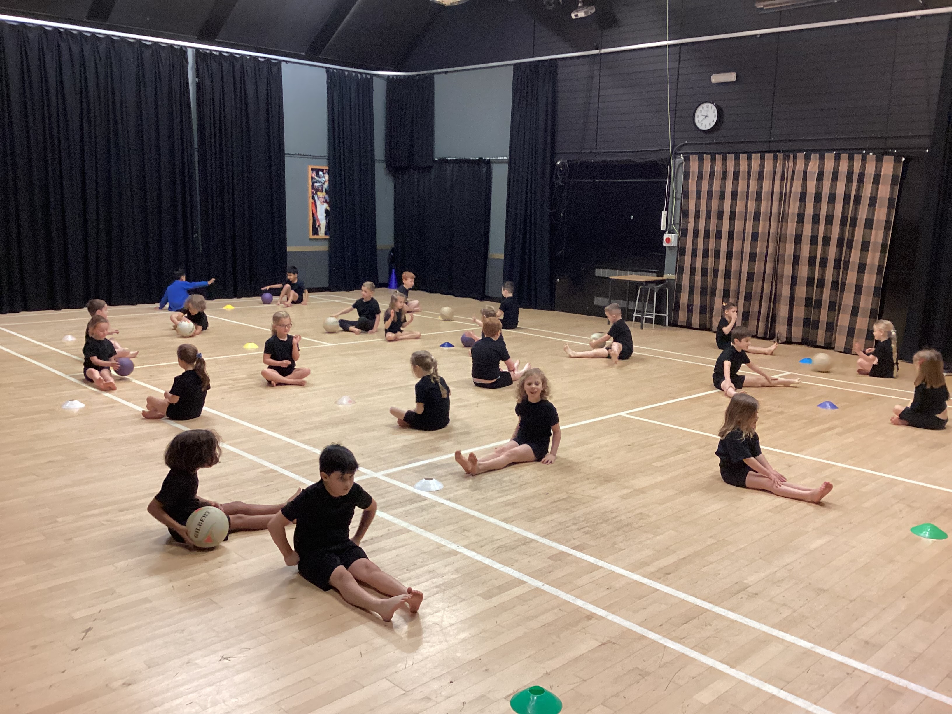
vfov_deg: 45.4
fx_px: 853
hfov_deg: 58.4
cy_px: 357
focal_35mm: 31
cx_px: 476
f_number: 2.4
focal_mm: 3.3
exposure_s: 1/33
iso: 250
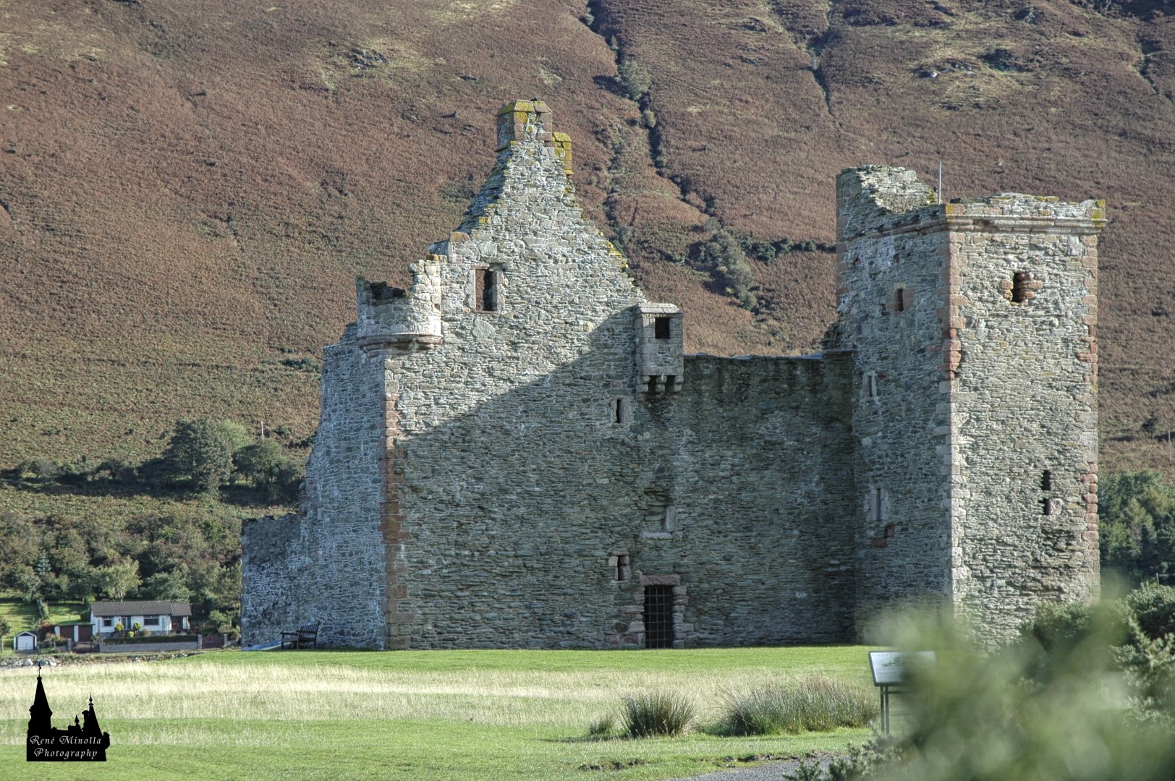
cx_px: 588
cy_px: 390
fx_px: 3033
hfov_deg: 21.9
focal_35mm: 93
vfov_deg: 14.7
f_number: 7.1
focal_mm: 62
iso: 200
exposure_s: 1/200
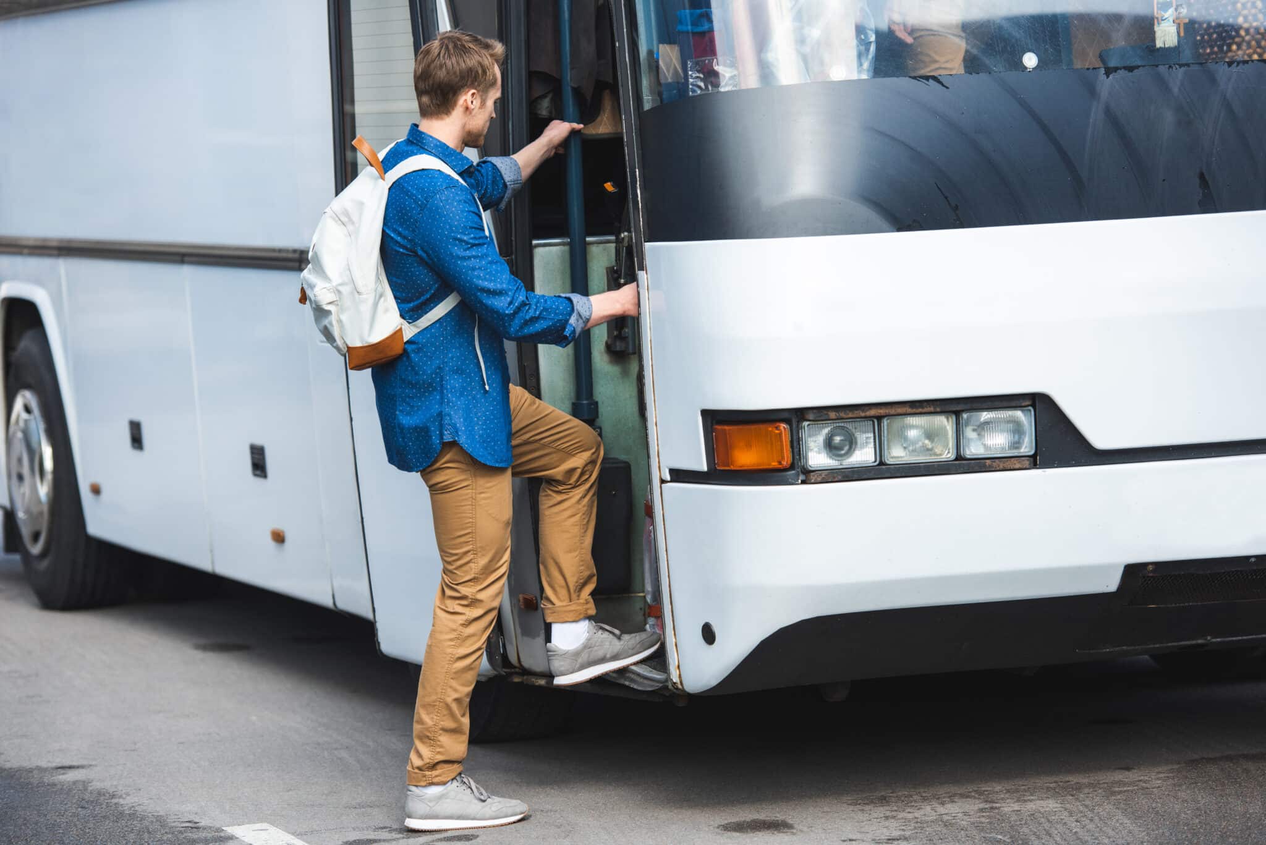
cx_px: 633
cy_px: 422
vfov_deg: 10.6
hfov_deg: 15.8
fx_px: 4573
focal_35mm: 130
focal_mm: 130
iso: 200
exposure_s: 1/800
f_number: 3.5
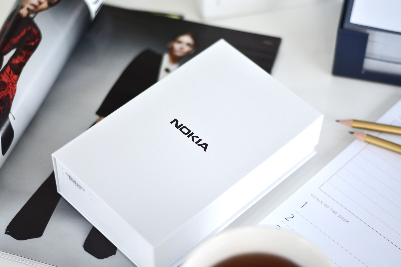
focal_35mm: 75
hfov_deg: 27.0
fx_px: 835
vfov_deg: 18.2
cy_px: 134
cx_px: 200
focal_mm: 50
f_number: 1.8
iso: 100
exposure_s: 1/60
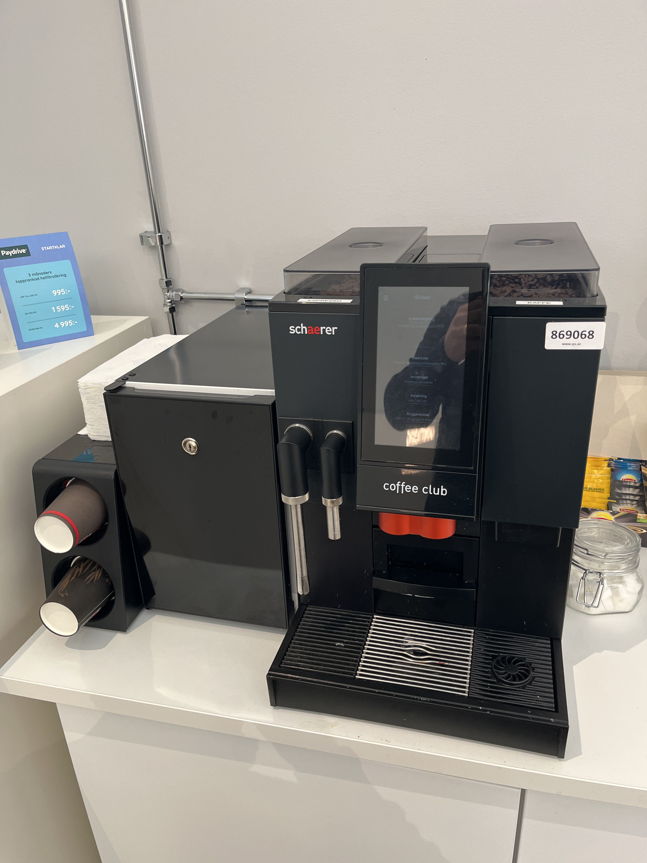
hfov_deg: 53.1
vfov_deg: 67.3
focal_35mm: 26
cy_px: 432
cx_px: 324
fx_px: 648
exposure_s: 1/50
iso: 125
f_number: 1.6
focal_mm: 5.1
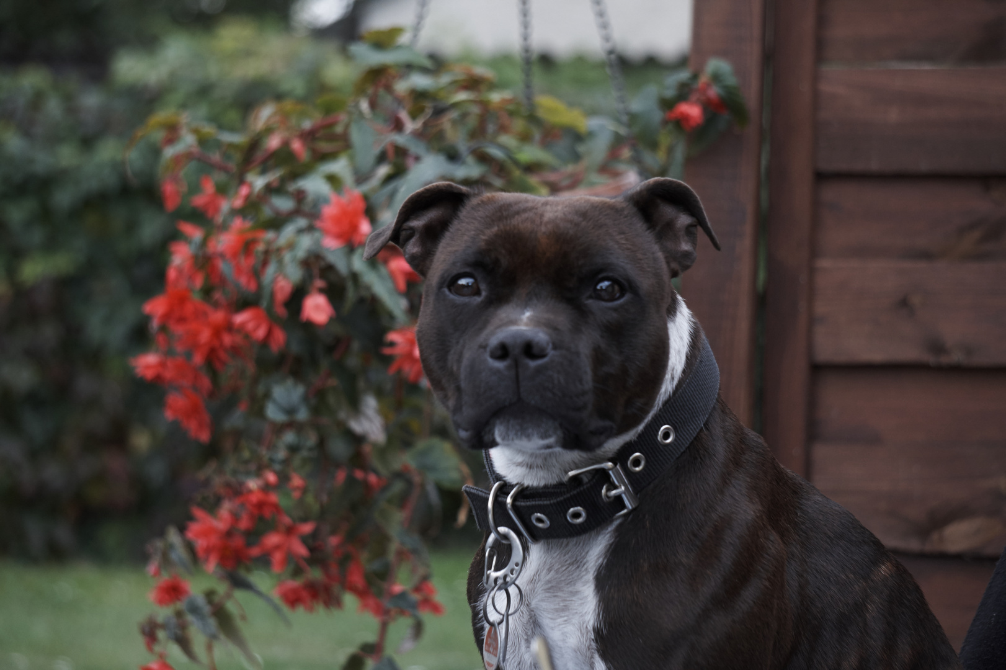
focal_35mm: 135
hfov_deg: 15.2
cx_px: 503
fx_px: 3771
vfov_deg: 10.2
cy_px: 335
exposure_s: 1/160
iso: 800
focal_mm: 90
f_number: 5
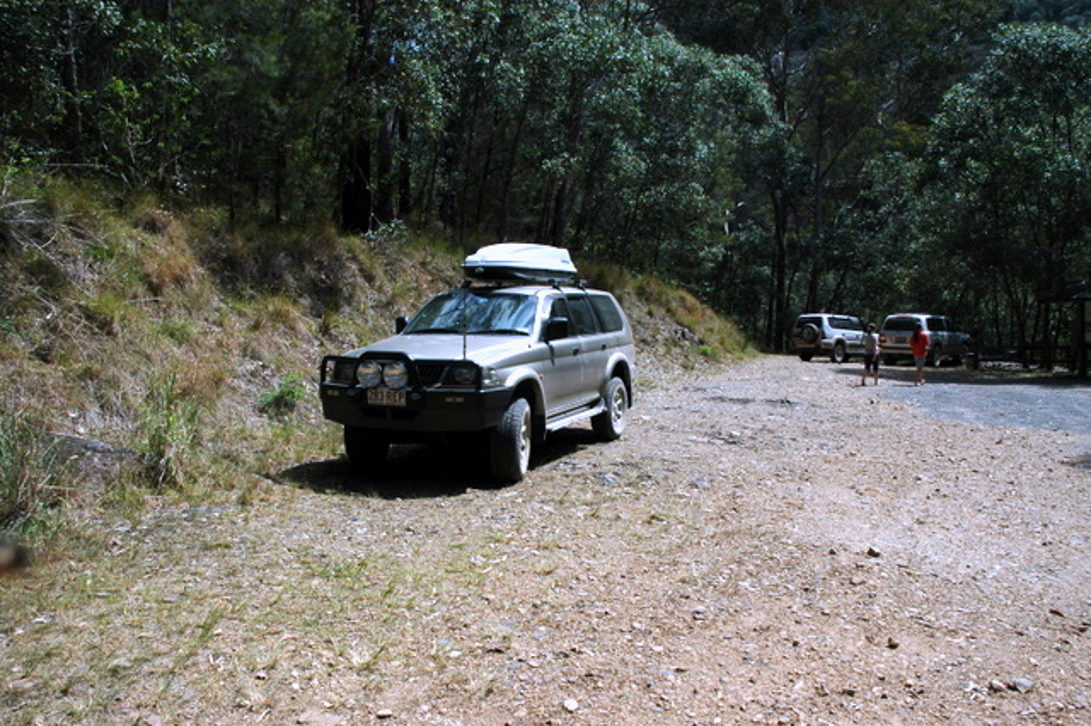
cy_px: 363
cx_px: 546
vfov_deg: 47.9
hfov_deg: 67.4
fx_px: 818
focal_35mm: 27
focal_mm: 18
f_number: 10
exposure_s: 1/400
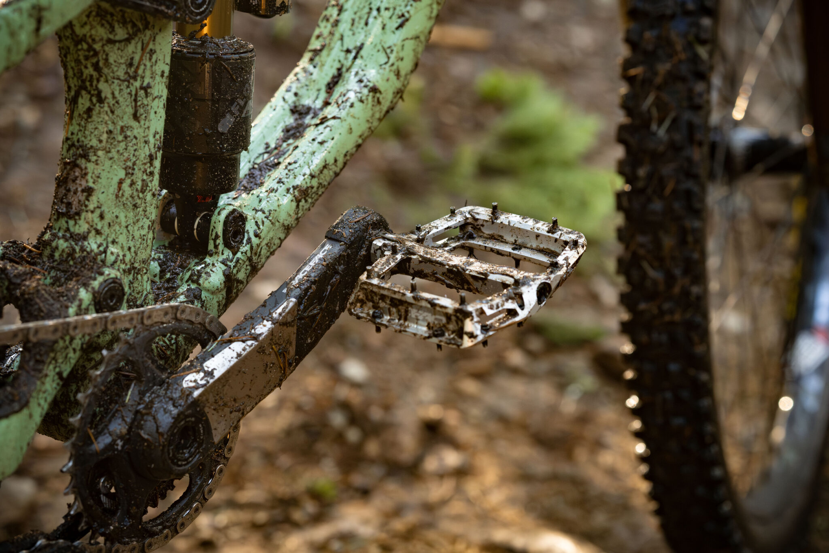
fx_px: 1958
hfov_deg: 23.9
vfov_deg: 16.1
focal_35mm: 85
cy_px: 276
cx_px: 414
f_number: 4
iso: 8000
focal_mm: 85
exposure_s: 1/200
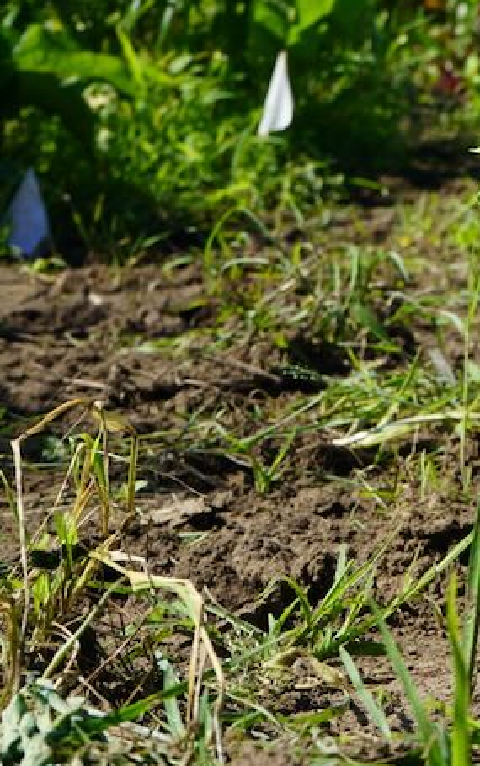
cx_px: 734
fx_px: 2152
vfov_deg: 20.2
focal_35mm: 103
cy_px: 314
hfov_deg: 12.1
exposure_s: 1/125
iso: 100
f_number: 10
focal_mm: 46
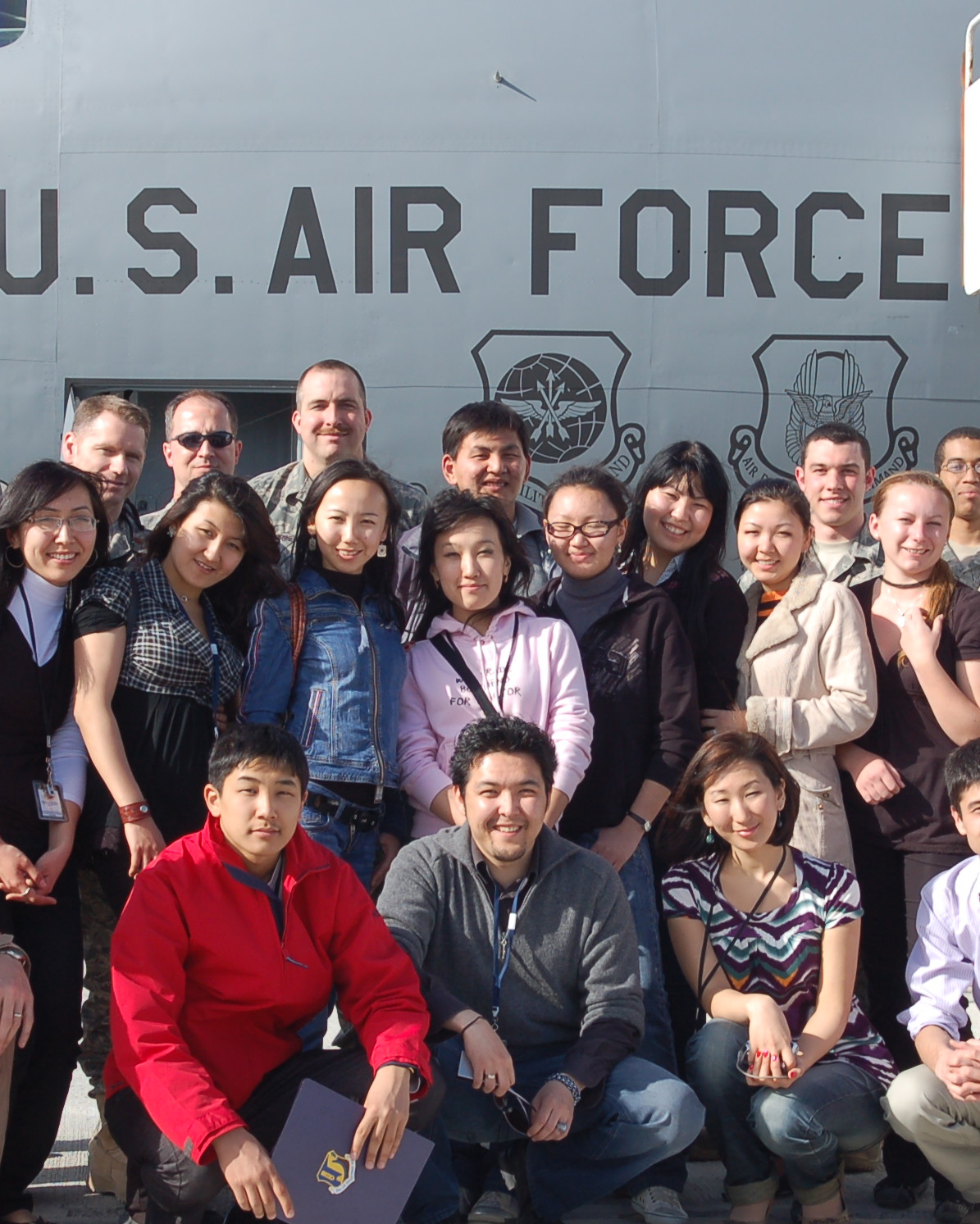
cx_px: 518
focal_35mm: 85
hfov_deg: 18.1
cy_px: 603
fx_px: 3081
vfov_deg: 22.5
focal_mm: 30
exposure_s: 1/250
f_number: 8
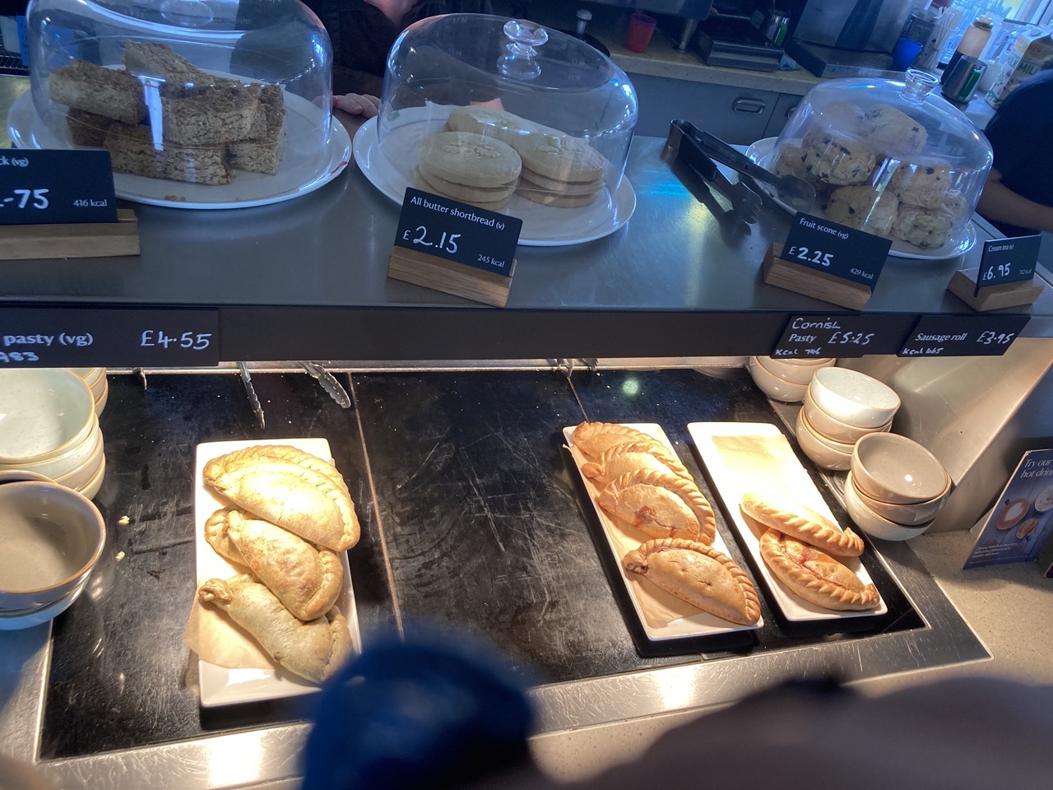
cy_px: 395
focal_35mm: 28
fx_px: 852
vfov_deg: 49.7
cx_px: 526
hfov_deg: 63.4
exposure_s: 1/100
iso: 80
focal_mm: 3.99
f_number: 1.8
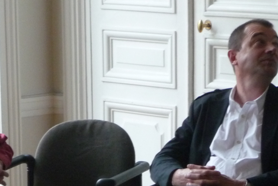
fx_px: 1684
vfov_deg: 6.3
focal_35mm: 218
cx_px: 73
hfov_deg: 9.4
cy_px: 169
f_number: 4.7
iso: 400
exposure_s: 1/30
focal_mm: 16.3
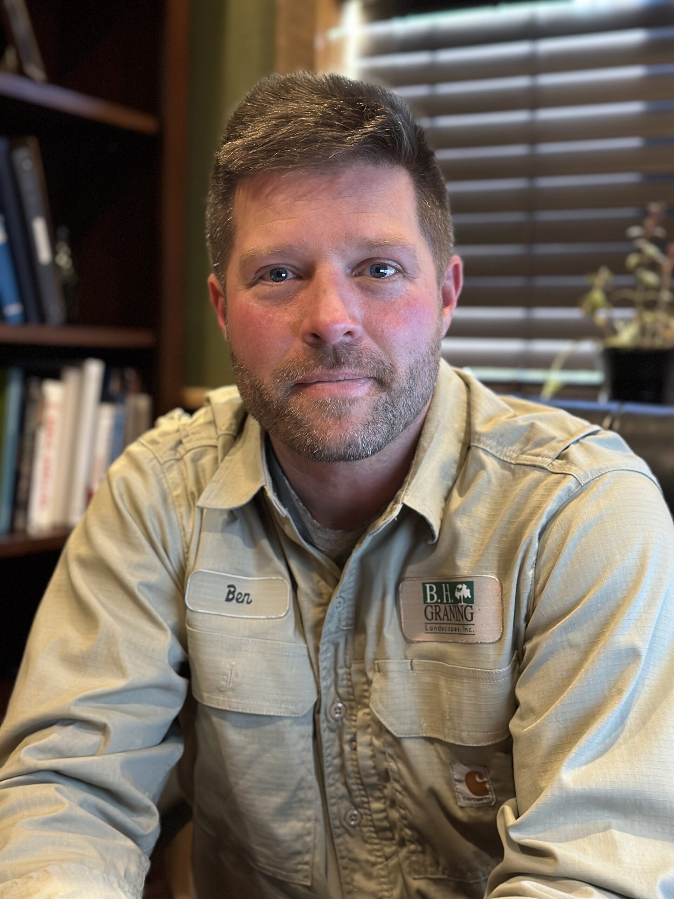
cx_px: 337
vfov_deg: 39.7
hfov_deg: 30.3
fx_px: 1246
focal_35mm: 48
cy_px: 450
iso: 500
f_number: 1.78
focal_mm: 6.86
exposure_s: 1/40
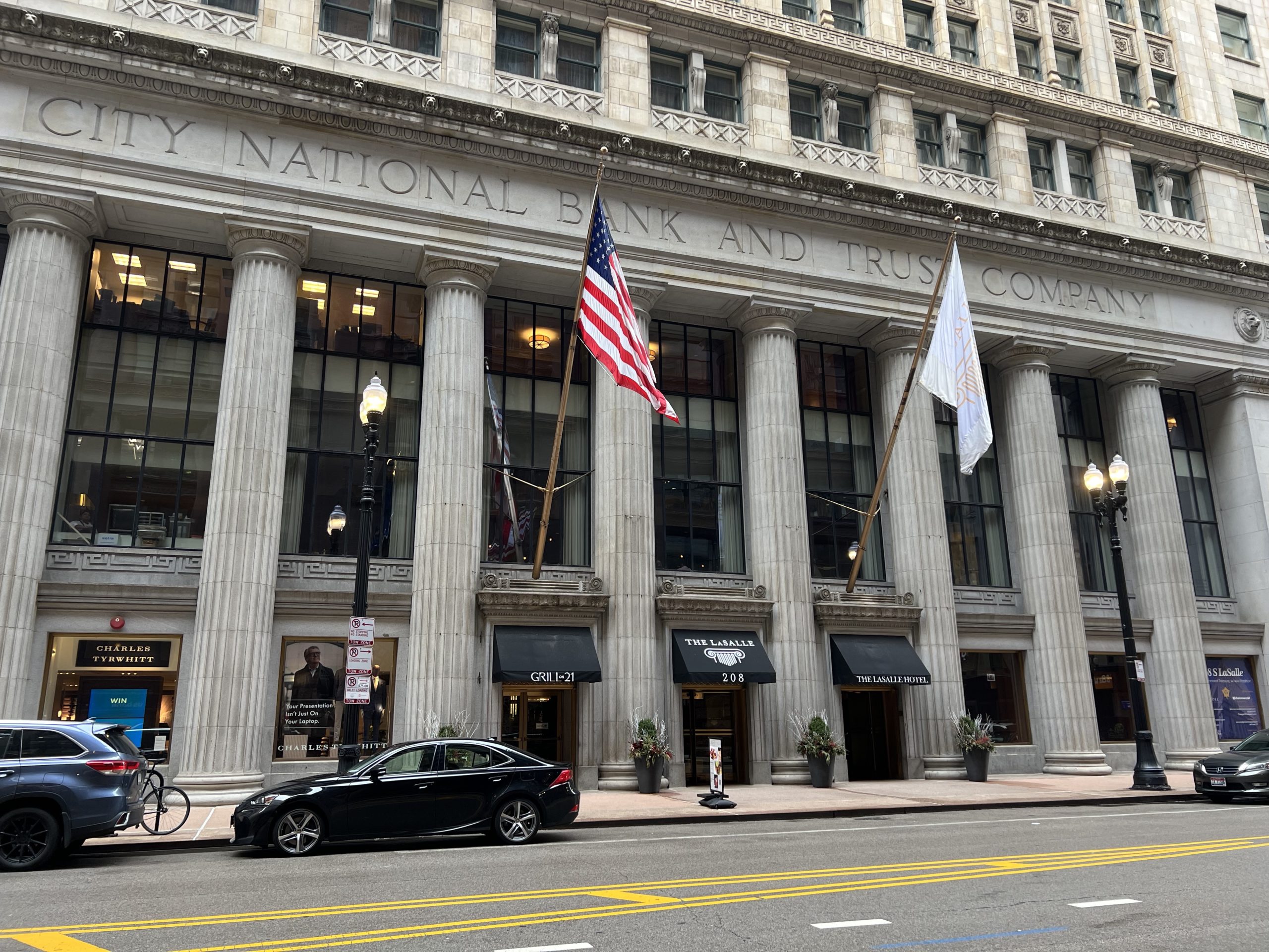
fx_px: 953
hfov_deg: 67.3
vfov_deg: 53.1
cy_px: 476
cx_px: 634
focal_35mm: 26
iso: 64
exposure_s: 1/121
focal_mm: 5.7
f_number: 1.5
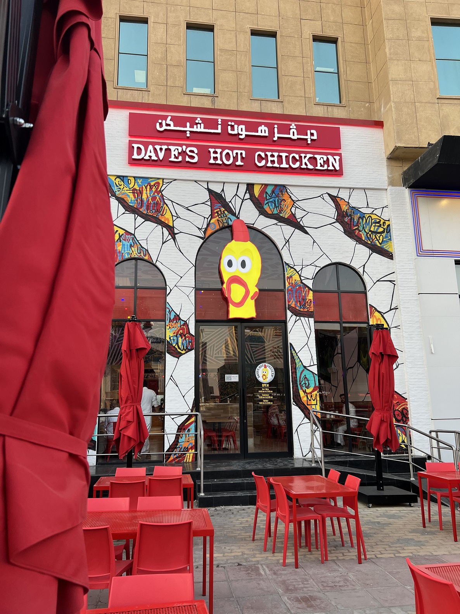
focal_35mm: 26
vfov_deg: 67.3
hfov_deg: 53.1
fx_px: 461
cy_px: 307
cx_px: 230
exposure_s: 1/379
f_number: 1.5
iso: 50
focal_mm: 5.7
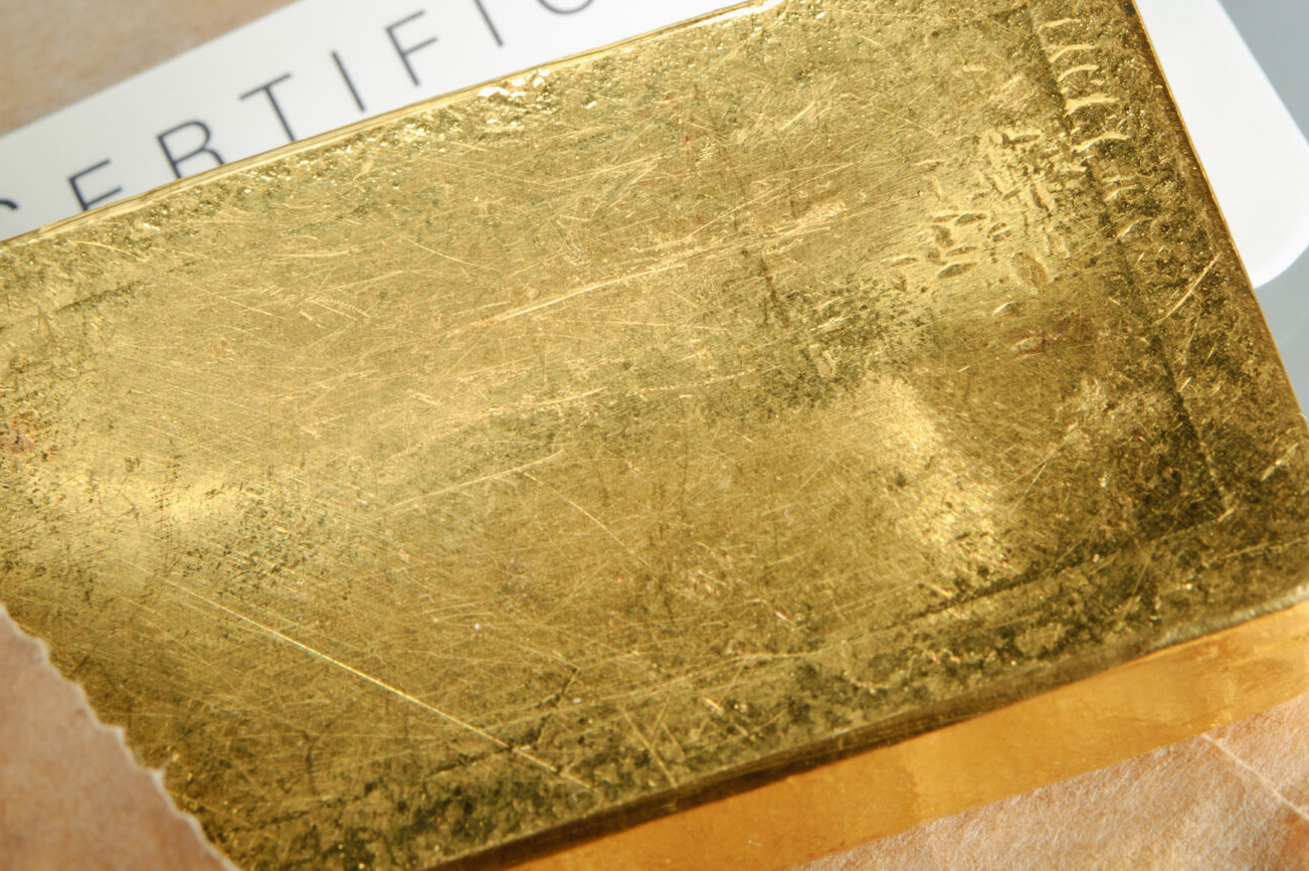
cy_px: 63
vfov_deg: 11.5
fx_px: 4287
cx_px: 653
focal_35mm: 118
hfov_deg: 17.4
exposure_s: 1/80
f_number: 20
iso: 100
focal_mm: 60
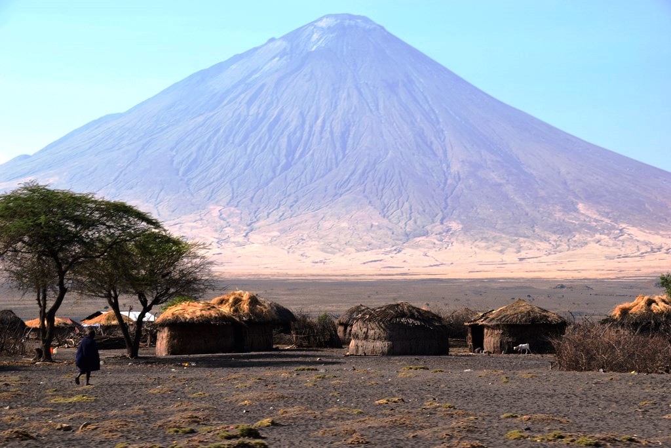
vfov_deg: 13.0
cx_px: 336
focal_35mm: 105
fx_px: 1957
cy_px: 224
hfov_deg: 19.5
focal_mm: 70
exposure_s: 1/400
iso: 200
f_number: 10
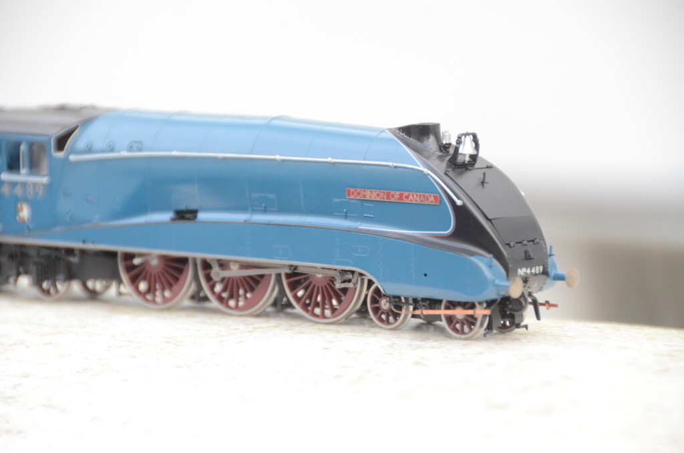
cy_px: 226
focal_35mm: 300
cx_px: 342
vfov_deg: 4.6
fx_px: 5688
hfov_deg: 6.9
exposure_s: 1/100
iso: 1600
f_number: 5.6
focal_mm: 200
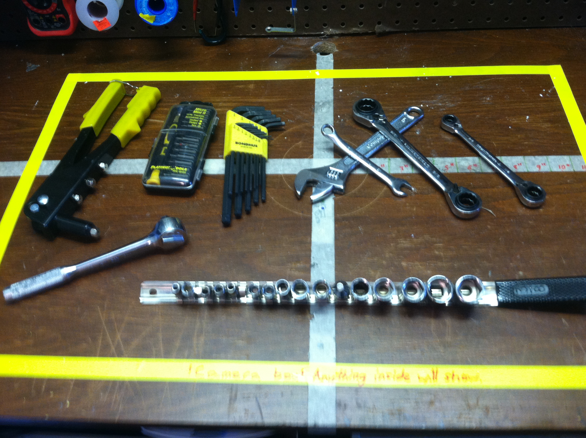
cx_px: 293
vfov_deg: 40.6
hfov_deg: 52.7
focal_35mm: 35
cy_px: 219
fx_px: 592
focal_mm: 3.85
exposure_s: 1/15
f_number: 2.8
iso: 160
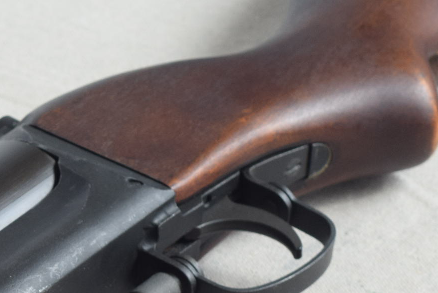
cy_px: 461
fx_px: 3130
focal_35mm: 257
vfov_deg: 5.3
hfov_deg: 7.8
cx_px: -247
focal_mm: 50
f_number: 8
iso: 400
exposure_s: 1/90
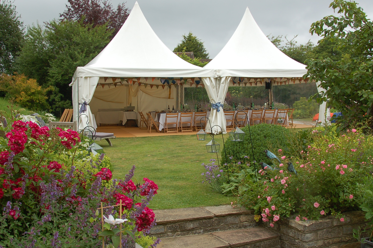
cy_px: 112
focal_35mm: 37
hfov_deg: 51.9
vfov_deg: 35.8
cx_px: 189
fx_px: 383
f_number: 6.3
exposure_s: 1/160
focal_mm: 18
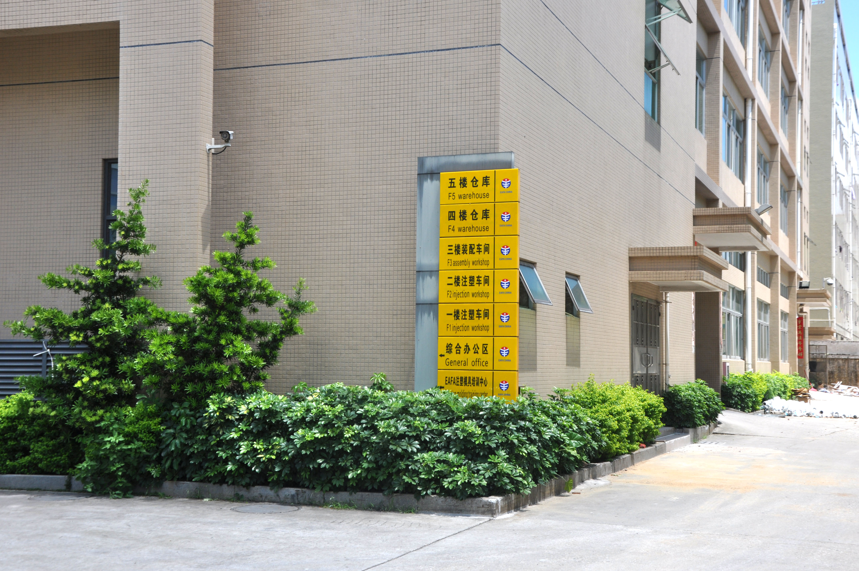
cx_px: 430
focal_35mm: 48
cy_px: 286
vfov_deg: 28.0
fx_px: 1144
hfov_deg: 41.2
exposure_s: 1/320
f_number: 9
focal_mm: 32
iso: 200
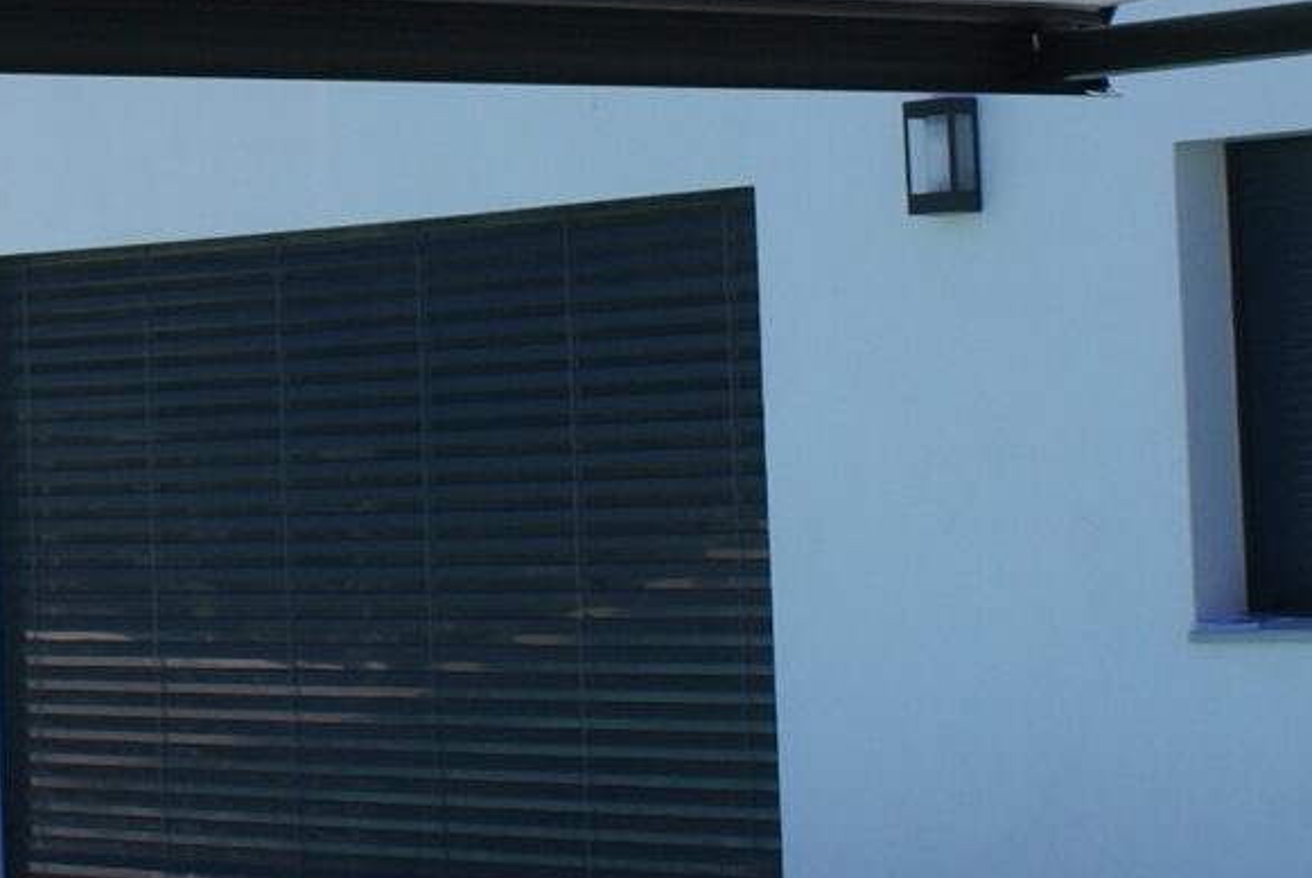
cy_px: -5
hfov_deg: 16.6
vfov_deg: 11.4
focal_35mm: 119
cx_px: -165
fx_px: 4342
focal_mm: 18
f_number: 10
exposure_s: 1/160
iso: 100
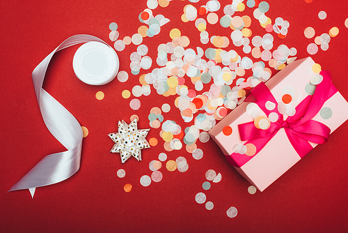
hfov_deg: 39.6
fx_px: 484
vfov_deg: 27.0
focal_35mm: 50
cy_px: 116
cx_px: 174
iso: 125
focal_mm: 50
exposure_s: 1/200
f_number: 5.6
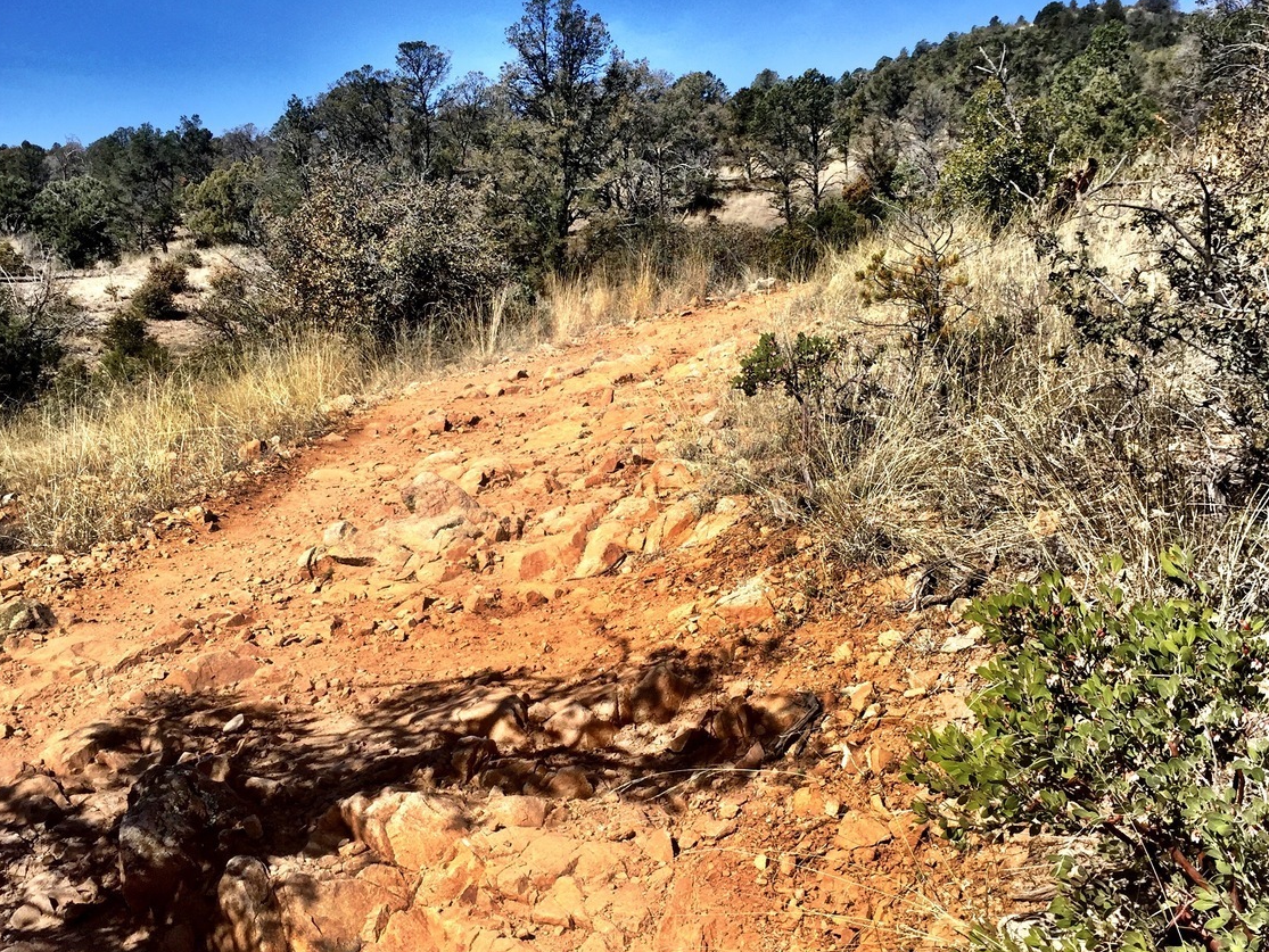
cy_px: 521
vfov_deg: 36.8
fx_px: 1430
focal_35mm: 39
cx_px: 634
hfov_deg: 47.8
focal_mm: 4.15
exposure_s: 1/1980
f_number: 2.2
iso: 32
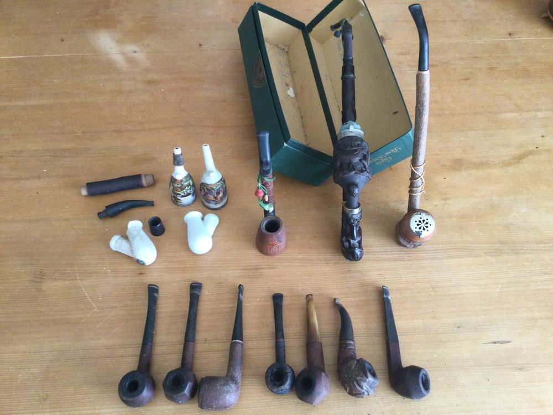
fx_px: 495
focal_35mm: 31
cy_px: 208
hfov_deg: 58.4
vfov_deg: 45.4
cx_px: 276
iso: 64
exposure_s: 1/33
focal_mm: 3.3
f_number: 2.4
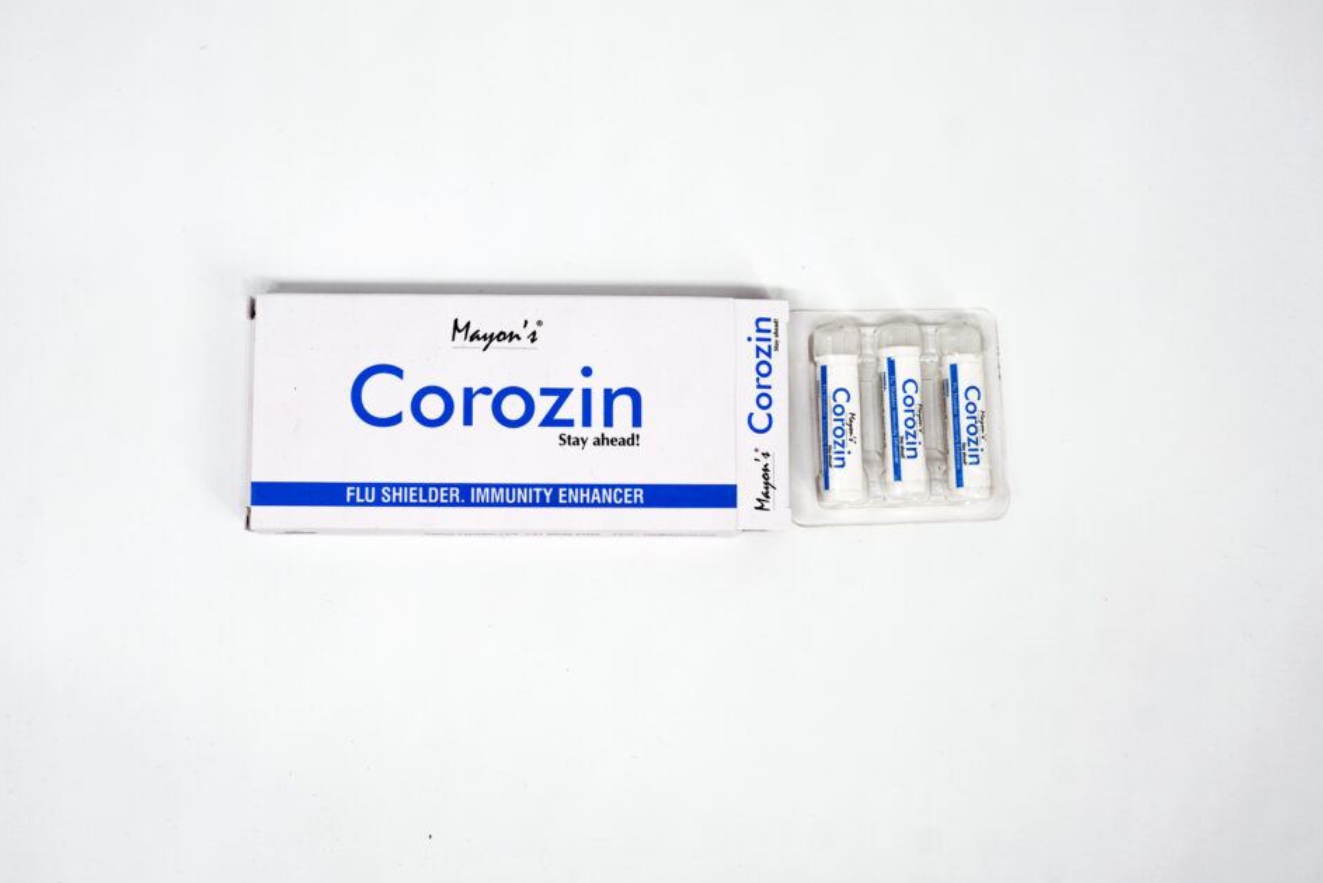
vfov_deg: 35.1
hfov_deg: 50.6
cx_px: 612
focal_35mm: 38
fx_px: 1397
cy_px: 418
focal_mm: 35
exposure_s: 1/160
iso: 100
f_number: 5
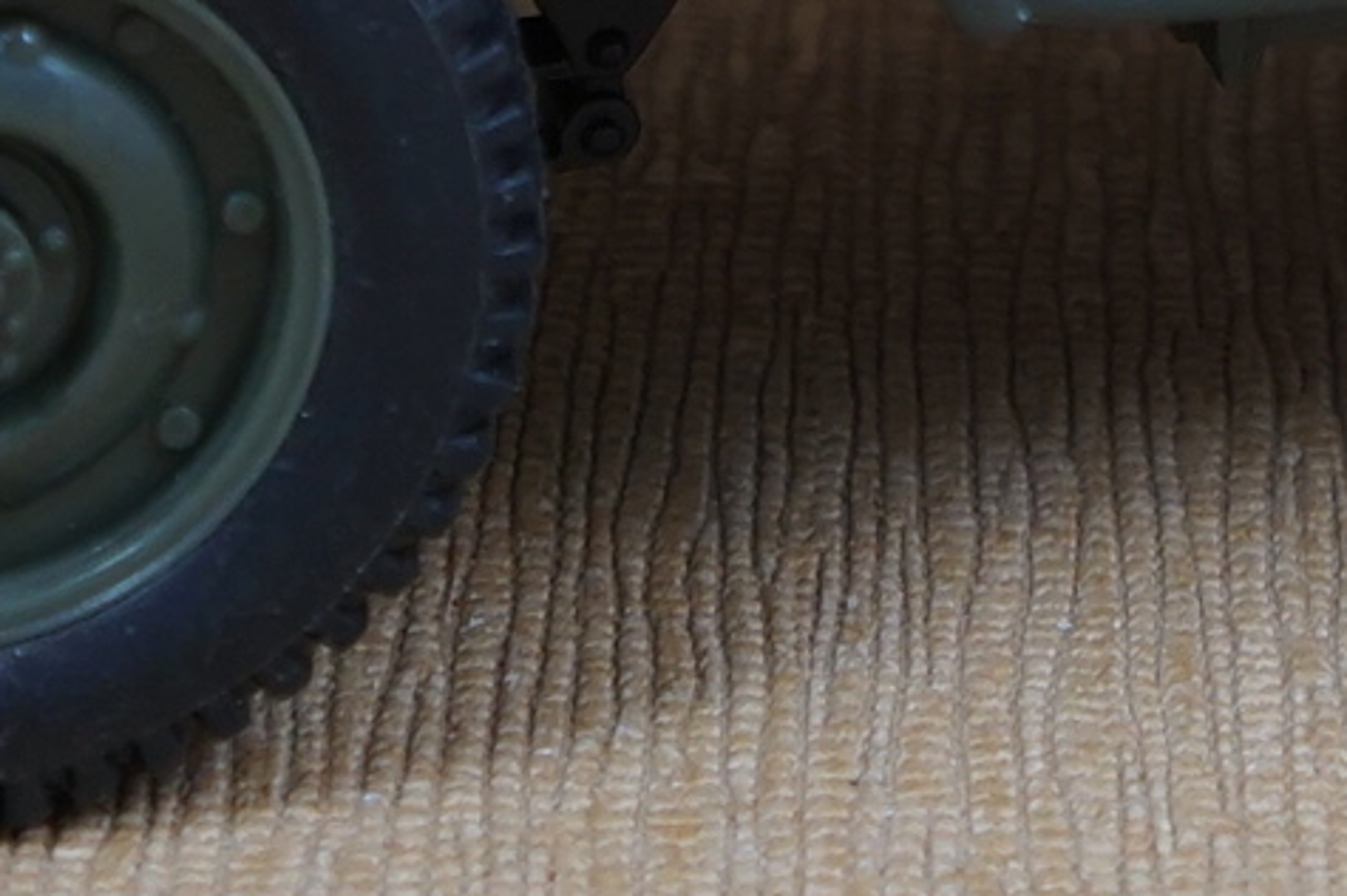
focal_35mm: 304
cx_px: 1673
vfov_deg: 4.4
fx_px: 11366
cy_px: -1018
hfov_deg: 6.7
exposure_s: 1/60
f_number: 4
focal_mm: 32
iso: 400
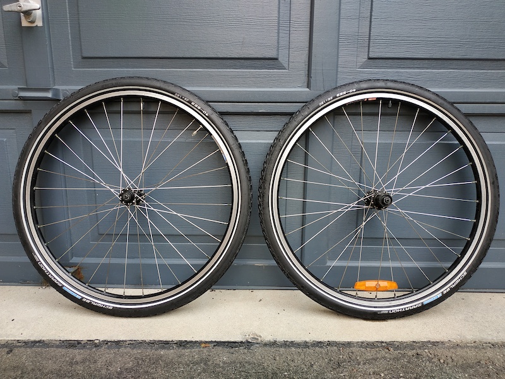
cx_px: 252
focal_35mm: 24
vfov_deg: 56.8
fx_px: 350
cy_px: 190
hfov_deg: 71.6
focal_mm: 3.94
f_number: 1.9
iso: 125
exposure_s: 1/201
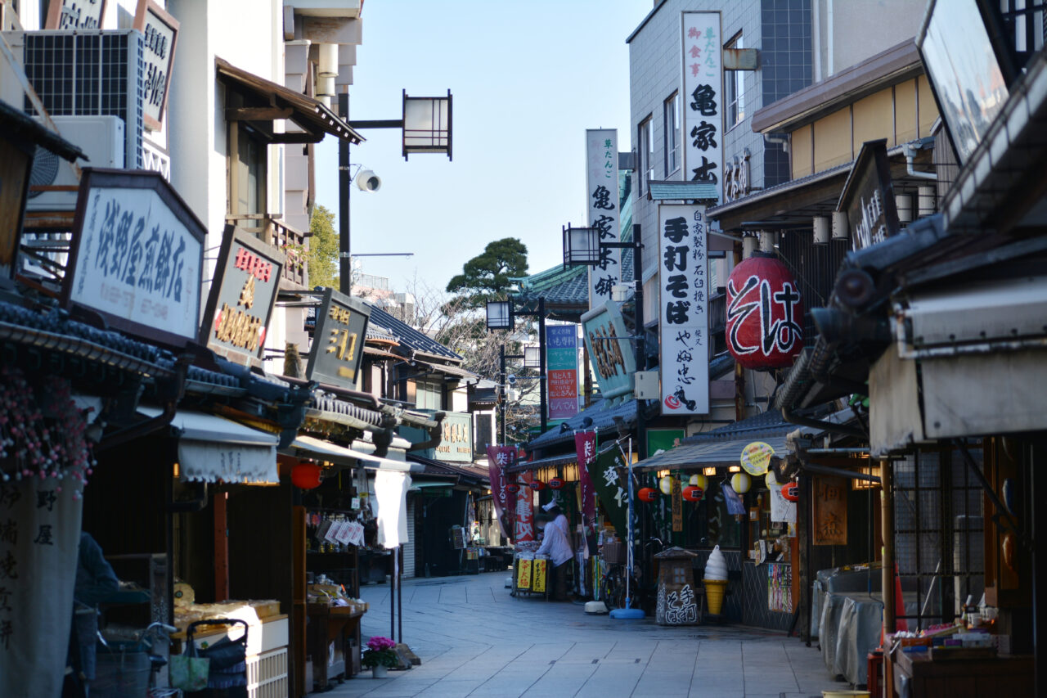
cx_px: 524
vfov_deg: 12.7
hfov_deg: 18.9
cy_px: 349
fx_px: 3140
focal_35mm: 108
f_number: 4.8
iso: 100
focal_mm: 72
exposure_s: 1/400
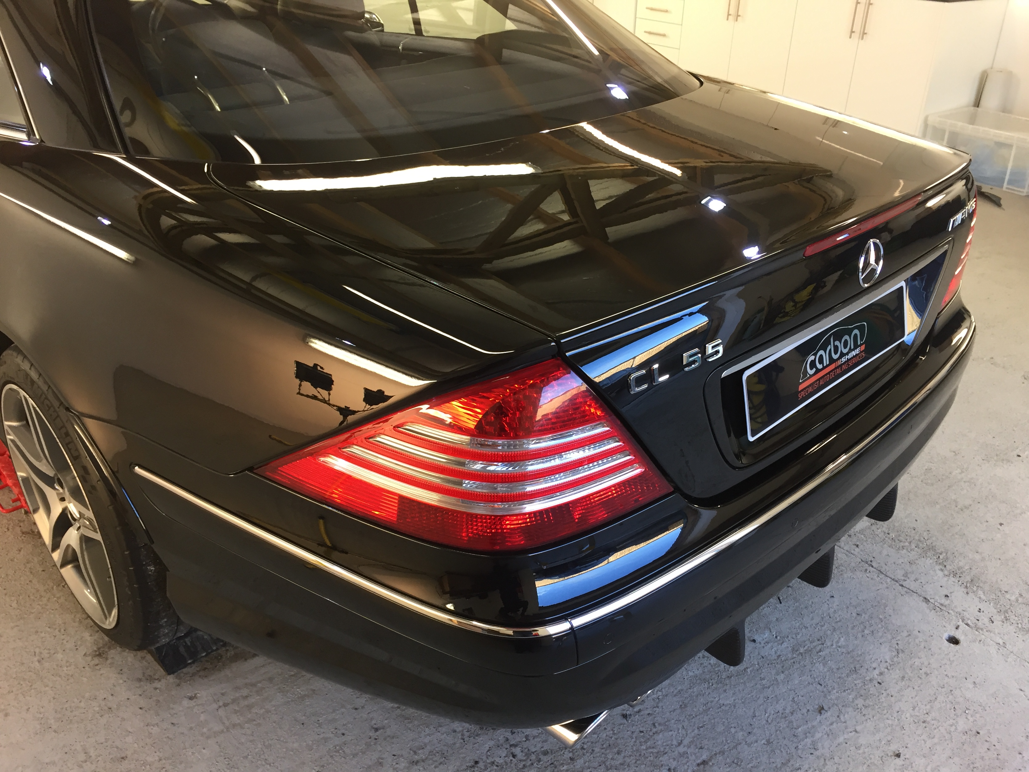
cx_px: 514
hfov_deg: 61.7
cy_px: 386
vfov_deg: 48.2
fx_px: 862
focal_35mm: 29
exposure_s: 1/33
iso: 40
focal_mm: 4.15
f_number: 2.2
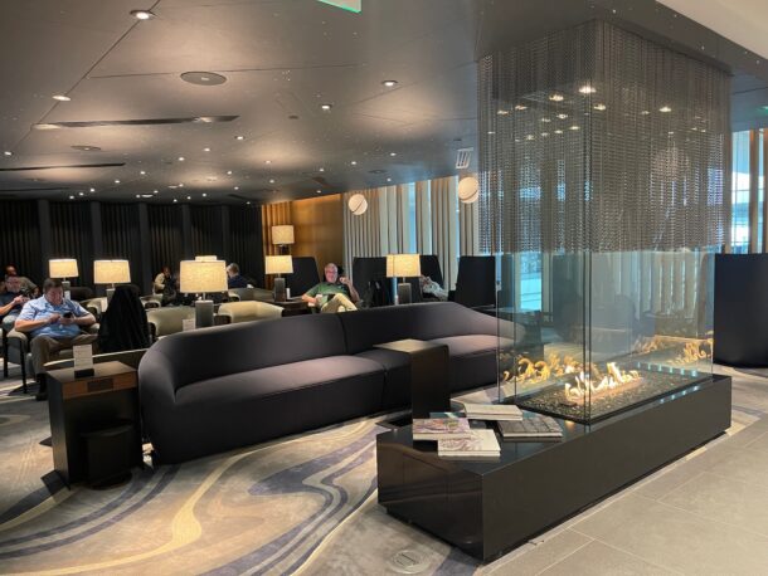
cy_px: 288
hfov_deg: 67.3
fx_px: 577
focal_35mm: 26
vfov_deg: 53.1
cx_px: 384
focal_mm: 5.1
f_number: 1.6
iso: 500
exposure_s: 1/60
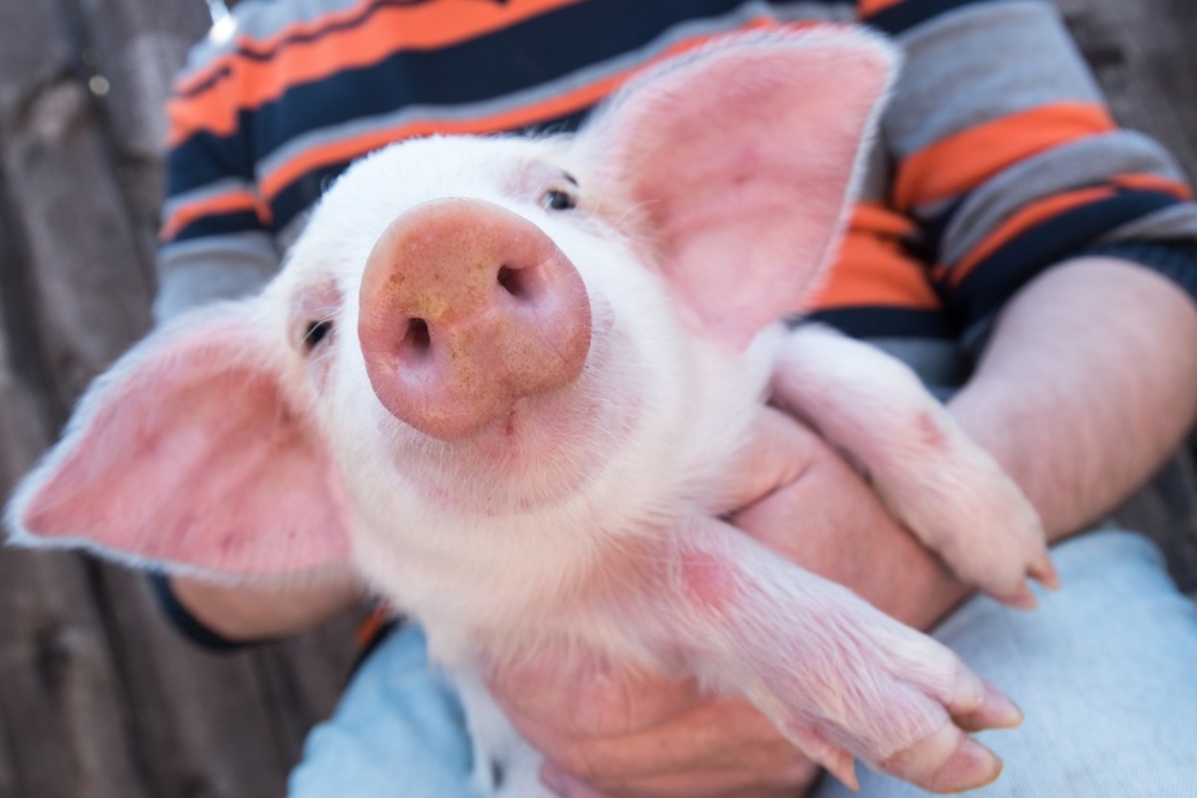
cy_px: 399
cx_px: 598
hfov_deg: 43.6
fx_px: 1496
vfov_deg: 29.9
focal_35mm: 45
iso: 400
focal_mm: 30
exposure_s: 1/200
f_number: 8
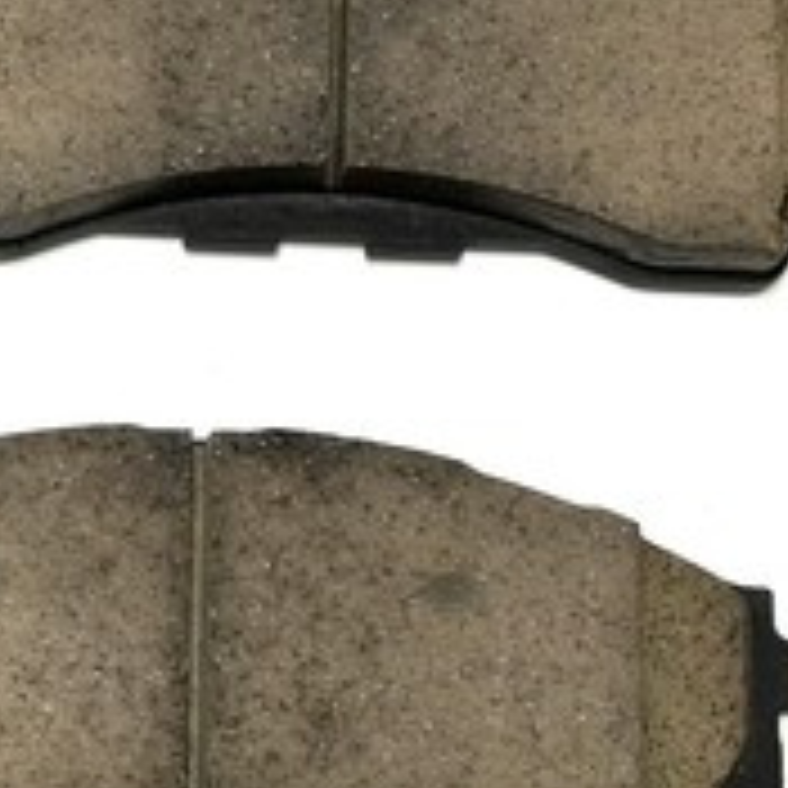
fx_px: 4172
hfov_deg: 10.5
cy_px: 536
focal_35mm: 162
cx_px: -281
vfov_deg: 10.8
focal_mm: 6.86
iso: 80
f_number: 1.78
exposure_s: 1/50
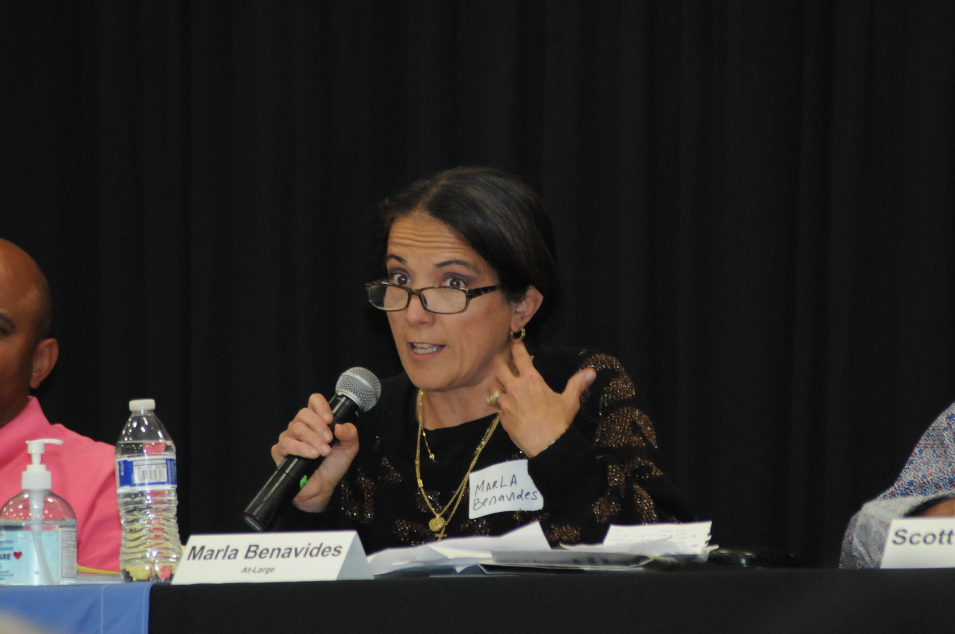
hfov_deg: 5.5
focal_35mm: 375
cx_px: 478
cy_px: 317
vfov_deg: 3.7
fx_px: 9936
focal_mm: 250
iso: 1600
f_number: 5.6
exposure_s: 1/100
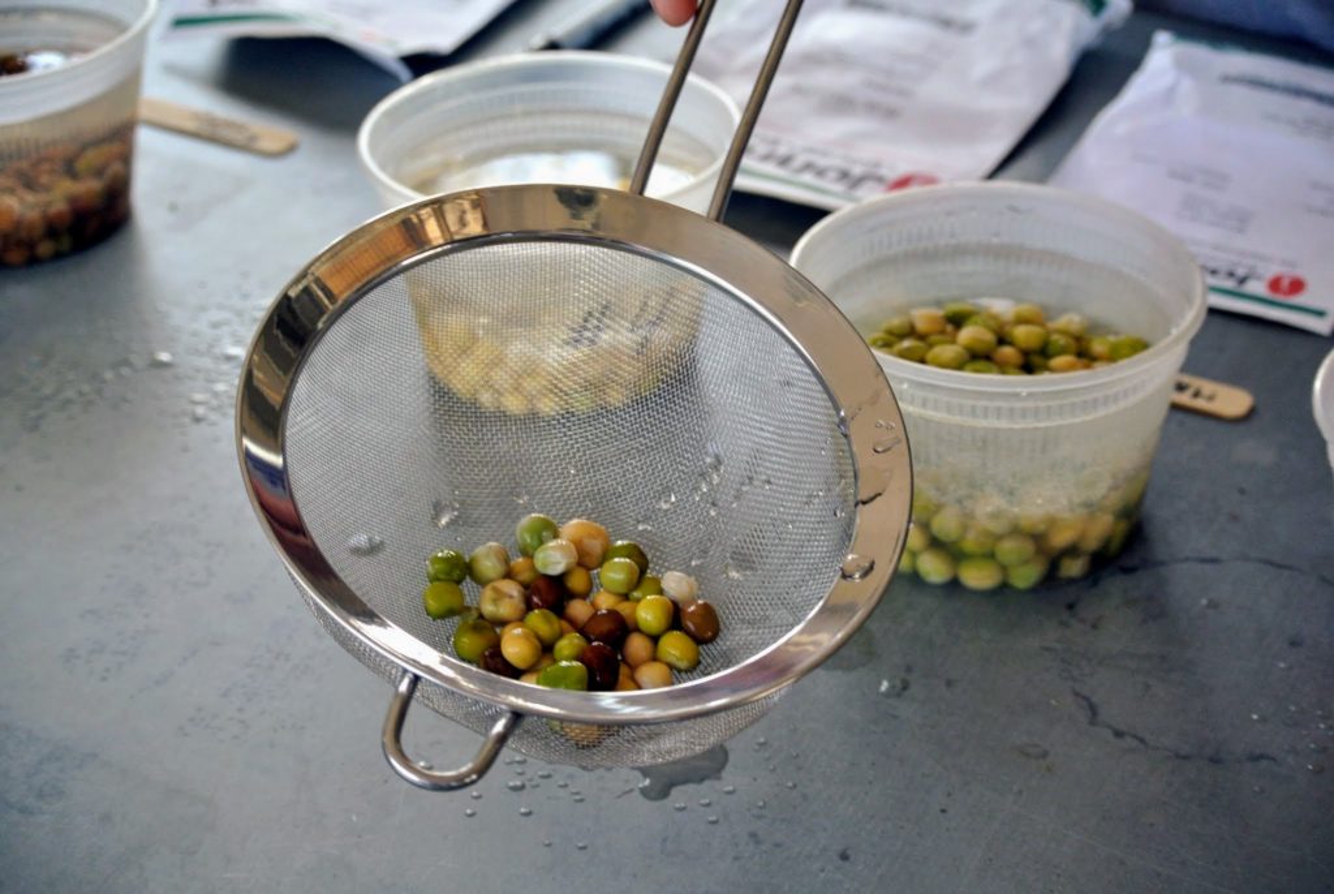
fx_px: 3006
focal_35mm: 81
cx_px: 667
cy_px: 447
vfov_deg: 16.9
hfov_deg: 25.0
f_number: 3.8
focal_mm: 30
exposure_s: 1/60
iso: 220
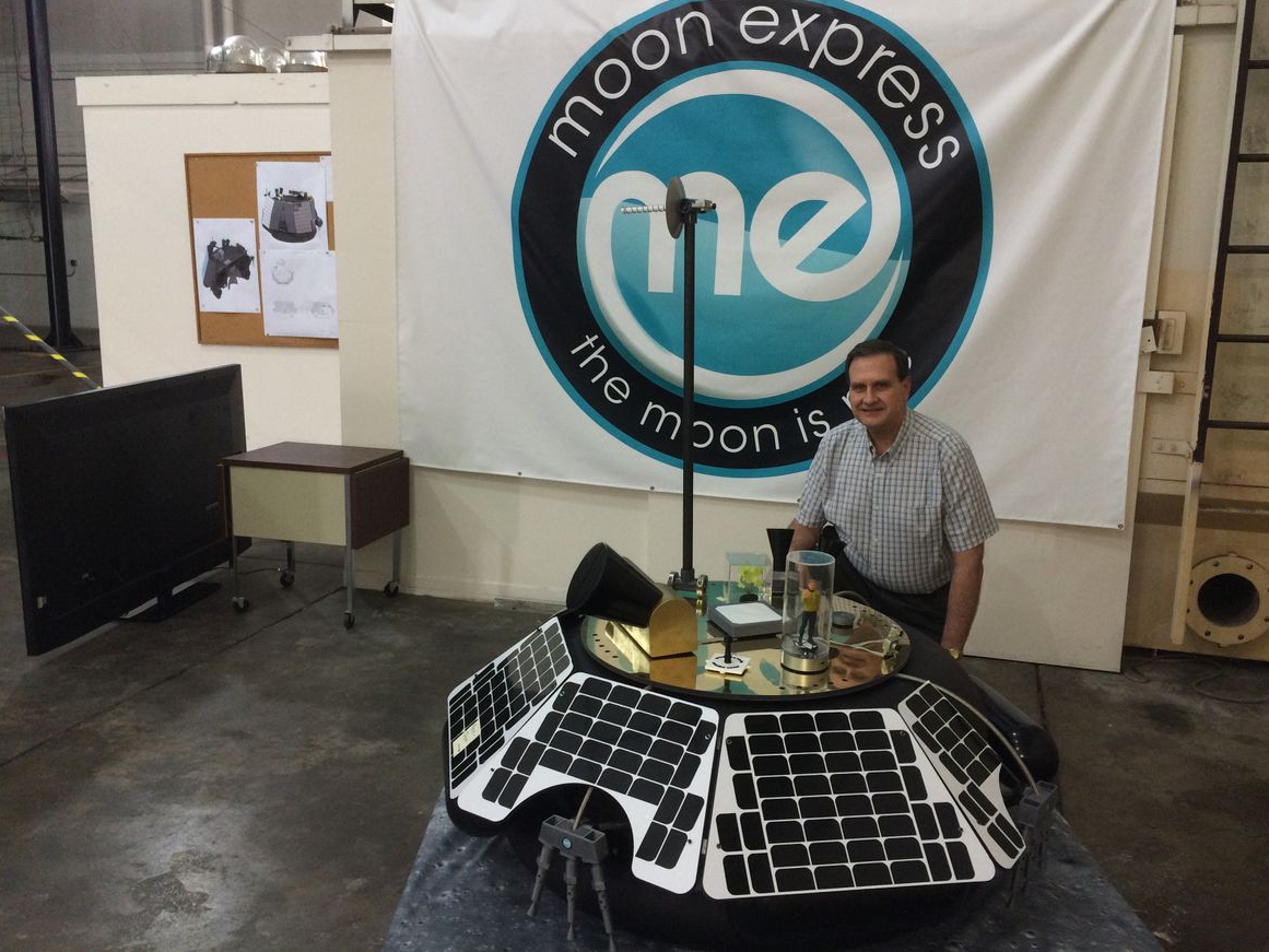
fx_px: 1137
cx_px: 654
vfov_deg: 45.4
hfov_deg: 58.3
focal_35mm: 31
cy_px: 461
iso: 125
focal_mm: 4.12
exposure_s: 1/30
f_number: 2.2
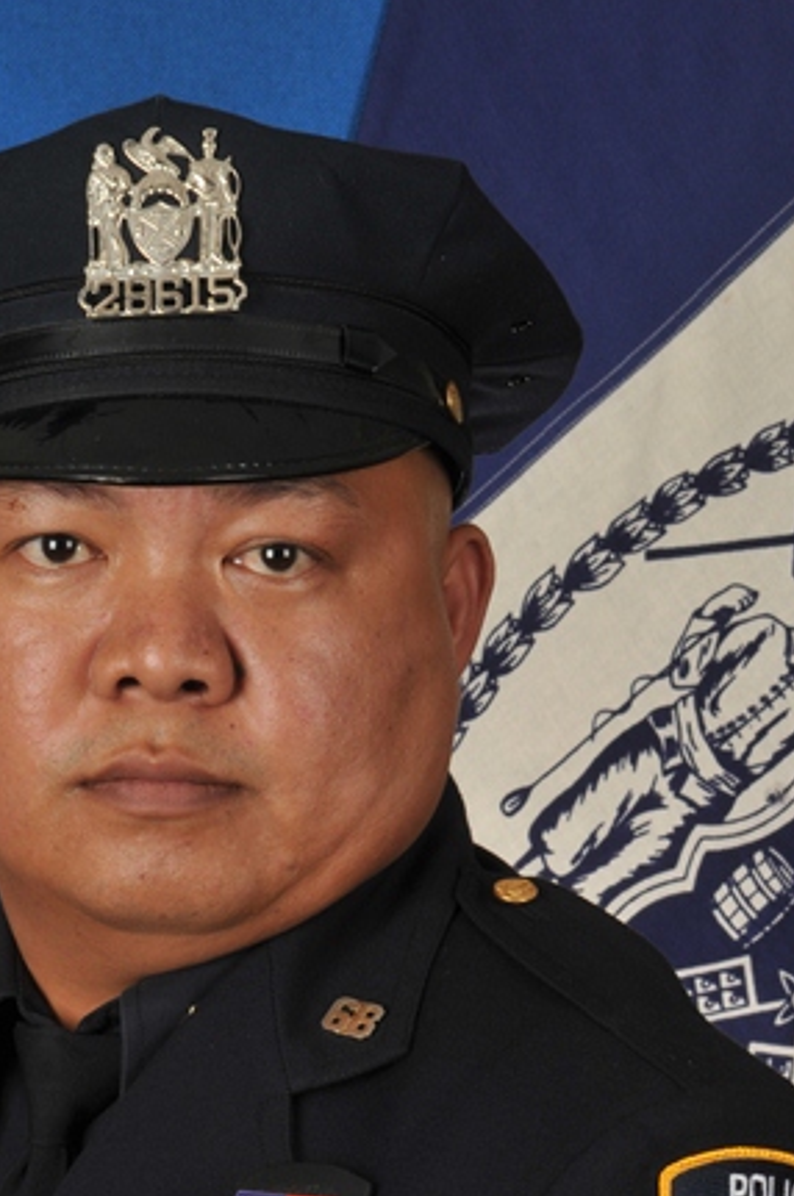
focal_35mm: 254
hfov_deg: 5.4
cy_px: 1121
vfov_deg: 8.1
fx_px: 8430
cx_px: 211
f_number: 16
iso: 200
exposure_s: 1/125
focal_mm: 85
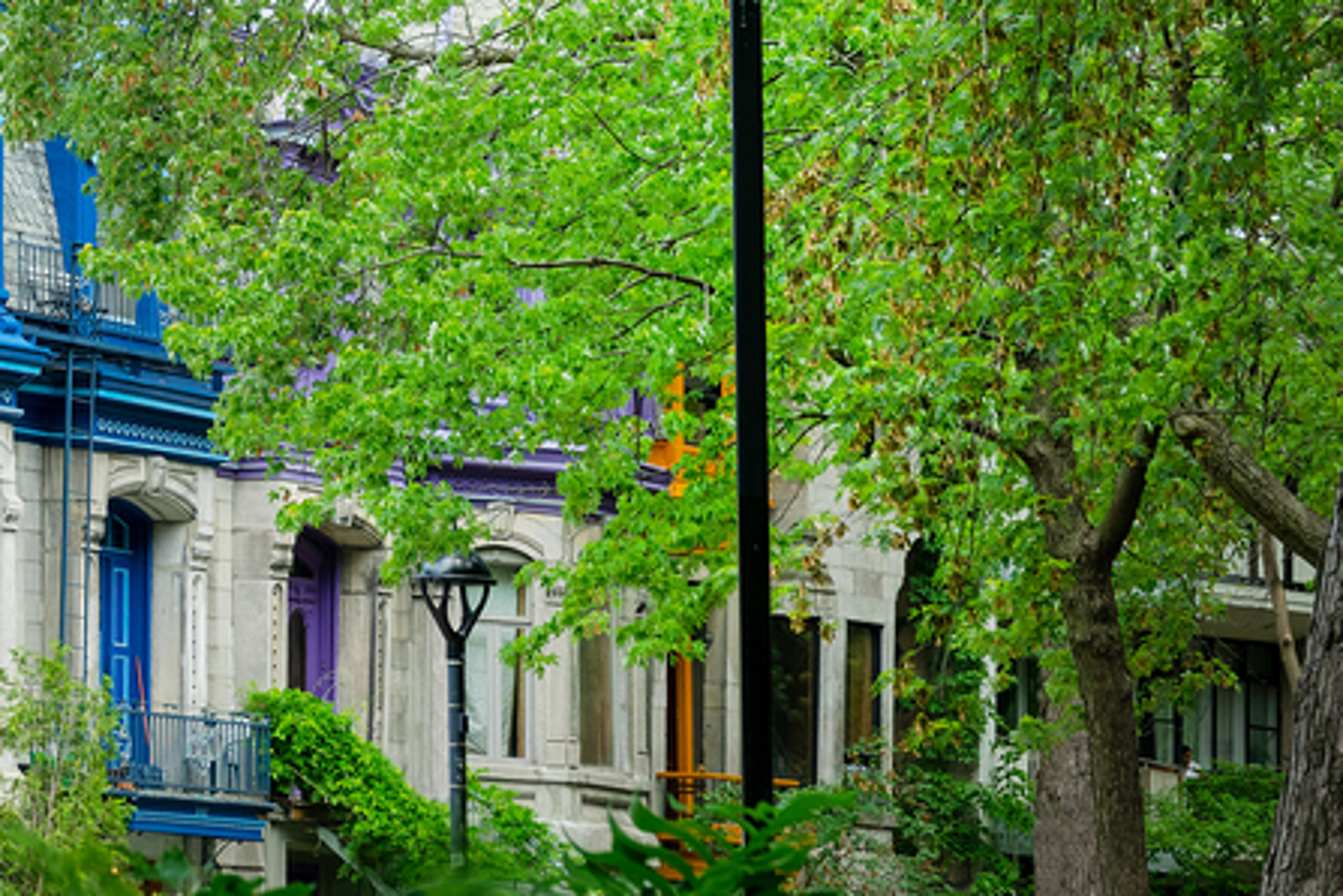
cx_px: 21
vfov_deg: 8.4
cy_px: 177
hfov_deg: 12.5
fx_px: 6080
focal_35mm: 163
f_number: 4
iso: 100
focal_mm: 29.69
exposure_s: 1/400
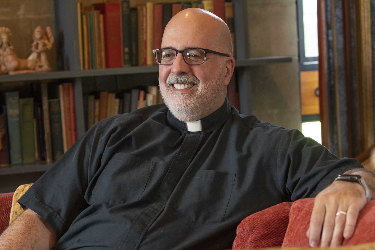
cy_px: 126
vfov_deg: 12.9
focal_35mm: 106
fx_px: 1104
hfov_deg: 19.3
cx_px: 188
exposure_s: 1/200
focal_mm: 70
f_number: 4
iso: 2500
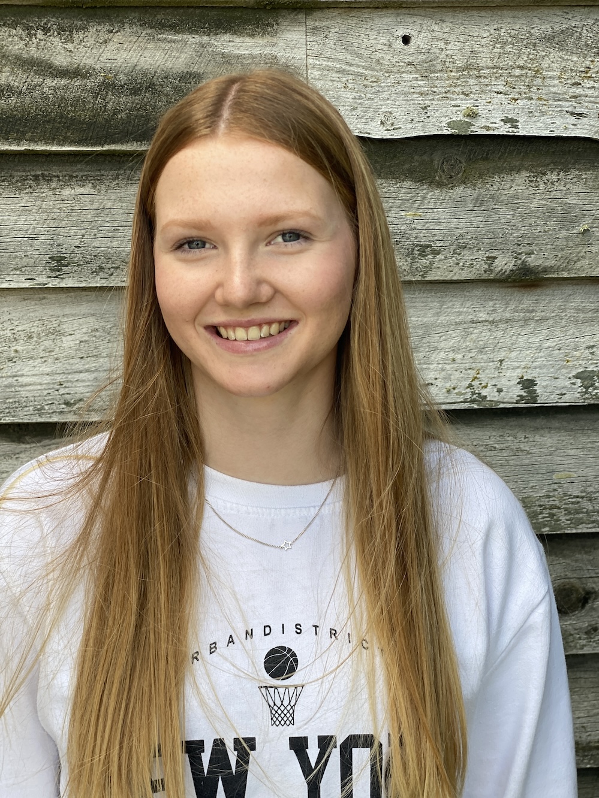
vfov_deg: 36.8
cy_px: 399
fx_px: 1200
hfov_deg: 28.0
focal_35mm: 52
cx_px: 300
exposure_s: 1/122
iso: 20
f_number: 2
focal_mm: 6
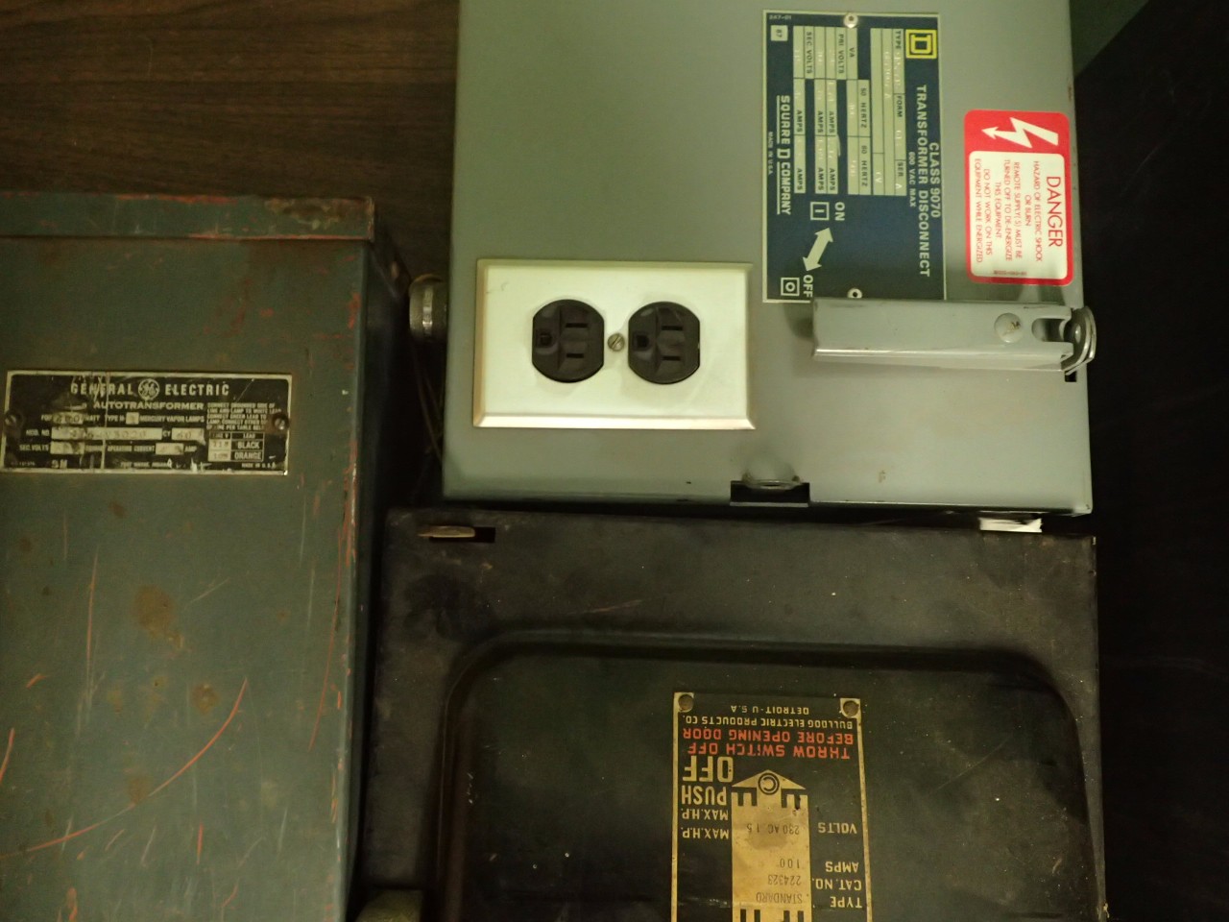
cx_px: 614
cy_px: 461
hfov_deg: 60.0
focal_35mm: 30
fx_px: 1065
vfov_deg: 46.8
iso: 800
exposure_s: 1/20
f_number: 2.3
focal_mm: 5.5
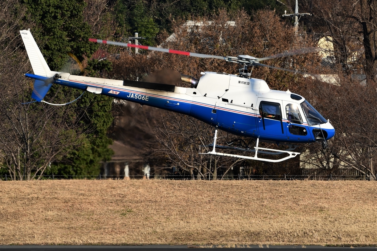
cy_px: 126
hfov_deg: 4.6
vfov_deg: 3.1
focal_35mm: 450
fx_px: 4712
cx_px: 188
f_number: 9.5
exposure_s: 1/250
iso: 100
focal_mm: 300
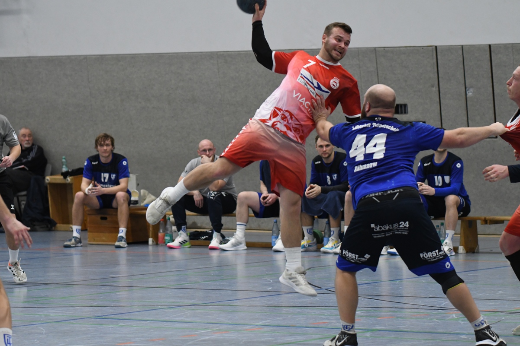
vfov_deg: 7.6
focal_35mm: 180
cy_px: 173
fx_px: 2600
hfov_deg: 11.4
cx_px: 260
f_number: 3.2
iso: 3200
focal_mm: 120
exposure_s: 1/640
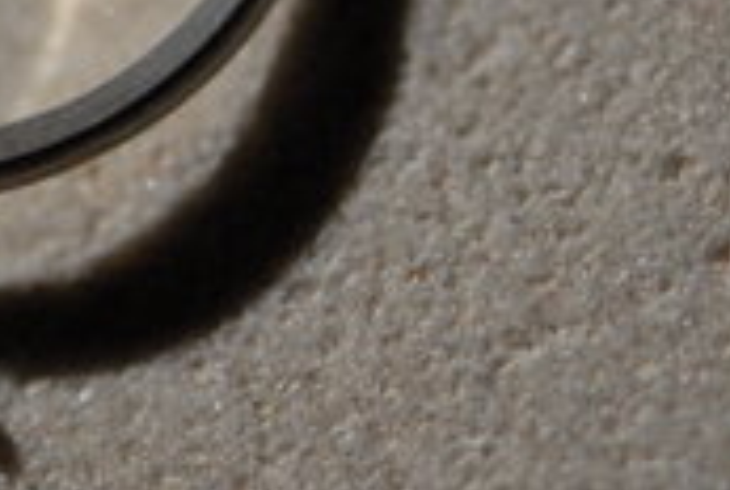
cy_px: 148
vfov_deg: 4.1
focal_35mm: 333
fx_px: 6764
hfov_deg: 6.1
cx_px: -359
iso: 320
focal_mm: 60
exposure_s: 1/8000
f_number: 3.2
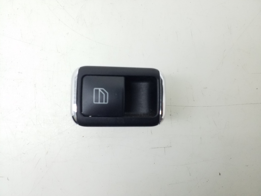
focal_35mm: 27
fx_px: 204
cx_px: 130
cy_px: 98
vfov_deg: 51.4
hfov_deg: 65.3
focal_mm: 3.6
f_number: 1.9
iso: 250
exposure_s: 1/50
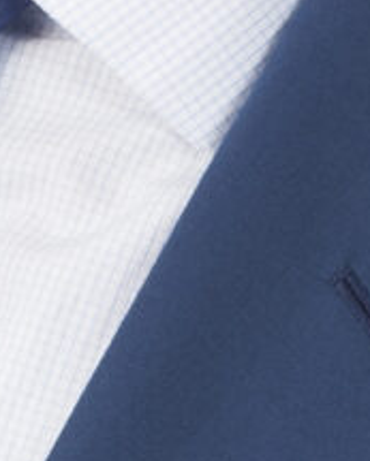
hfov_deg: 1.5
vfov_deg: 1.9
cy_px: -67
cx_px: 77
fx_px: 13706
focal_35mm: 1002
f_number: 10
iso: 160
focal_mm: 90
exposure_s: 1/125
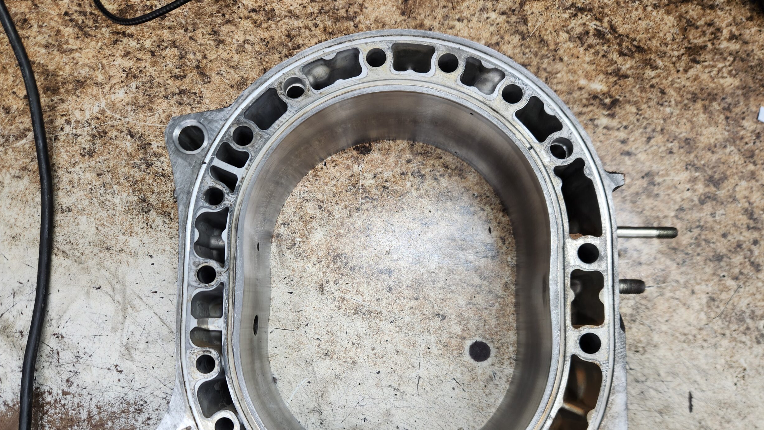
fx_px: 527
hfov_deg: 71.9
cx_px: 368
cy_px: 294
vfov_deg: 43.6
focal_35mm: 26
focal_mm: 5.4
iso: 50
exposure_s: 1/120
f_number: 1.8
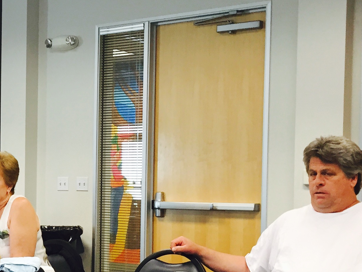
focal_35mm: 77
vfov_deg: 19.0
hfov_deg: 24.1
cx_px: -10
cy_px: 204
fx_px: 805
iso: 80
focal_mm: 4.15
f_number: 2.2
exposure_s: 1/30
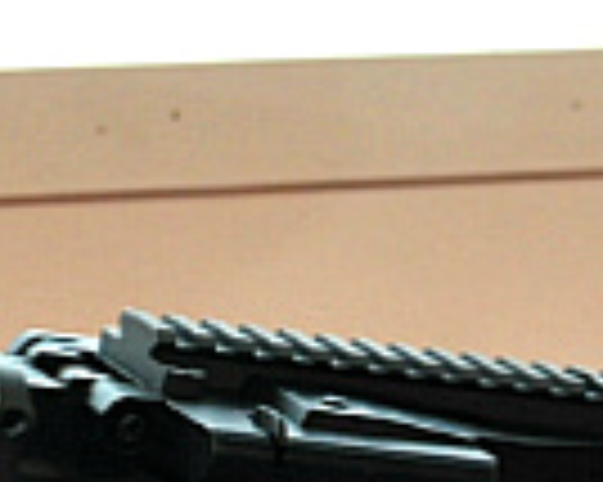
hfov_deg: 8.6
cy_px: 651
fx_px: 3995
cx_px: -9
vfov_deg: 6.8
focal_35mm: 224
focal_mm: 28
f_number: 2.8
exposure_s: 1/320
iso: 1000
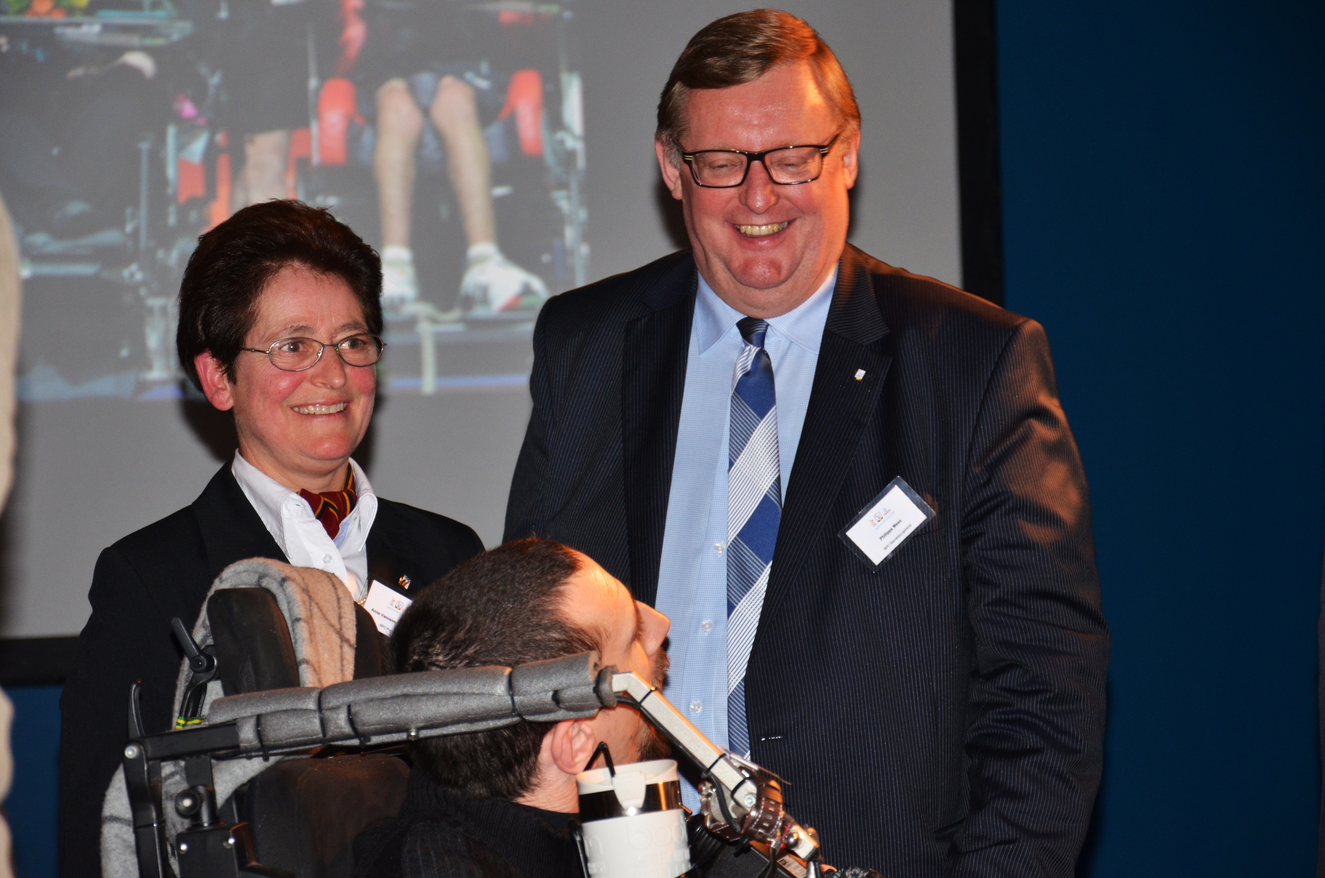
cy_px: 439
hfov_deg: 15.2
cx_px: 662
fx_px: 4958
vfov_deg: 10.1
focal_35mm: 135
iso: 800
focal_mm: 90
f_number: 5.6
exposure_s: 1/60
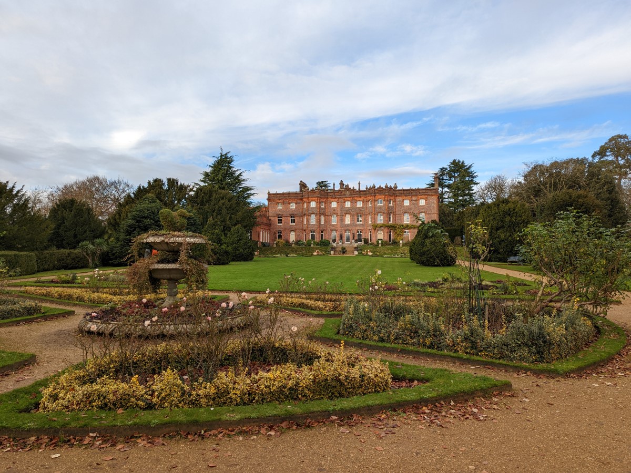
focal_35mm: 24
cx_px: 316
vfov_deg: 56.8
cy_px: 236
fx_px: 437
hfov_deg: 71.6
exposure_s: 1/572
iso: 46
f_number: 1.85
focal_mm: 6.81
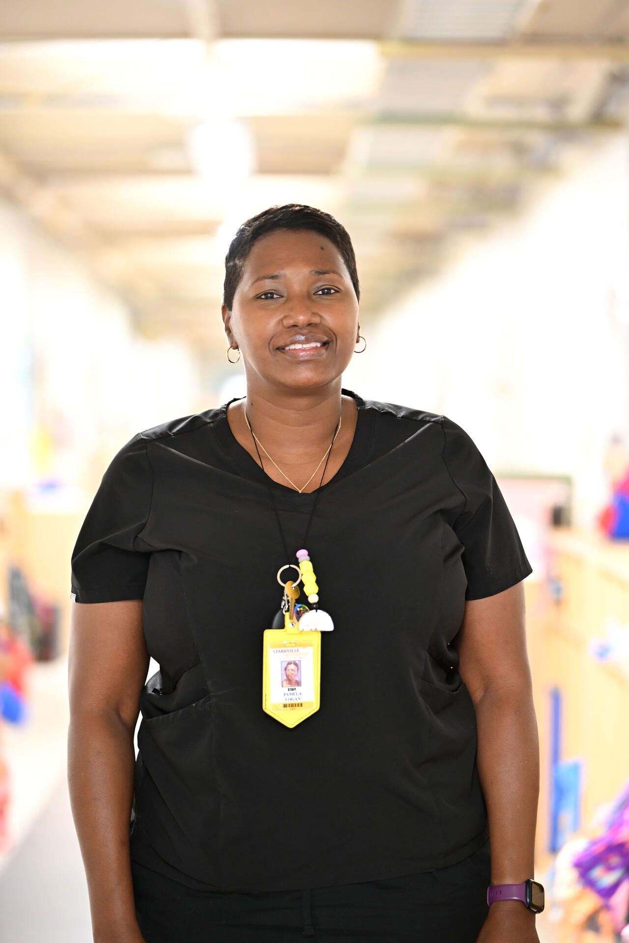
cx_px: 314
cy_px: 472
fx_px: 3276
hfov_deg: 11.0
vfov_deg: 16.4
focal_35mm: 125
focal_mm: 125
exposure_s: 1/25
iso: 1250
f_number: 2.8
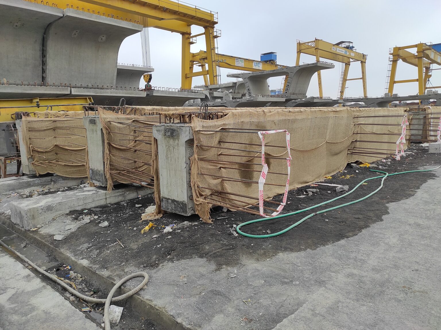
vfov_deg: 54.8
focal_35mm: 25
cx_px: 220
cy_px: 165
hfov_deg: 69.4
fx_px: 318
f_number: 1.89
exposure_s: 1/756
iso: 100
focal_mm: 5.43
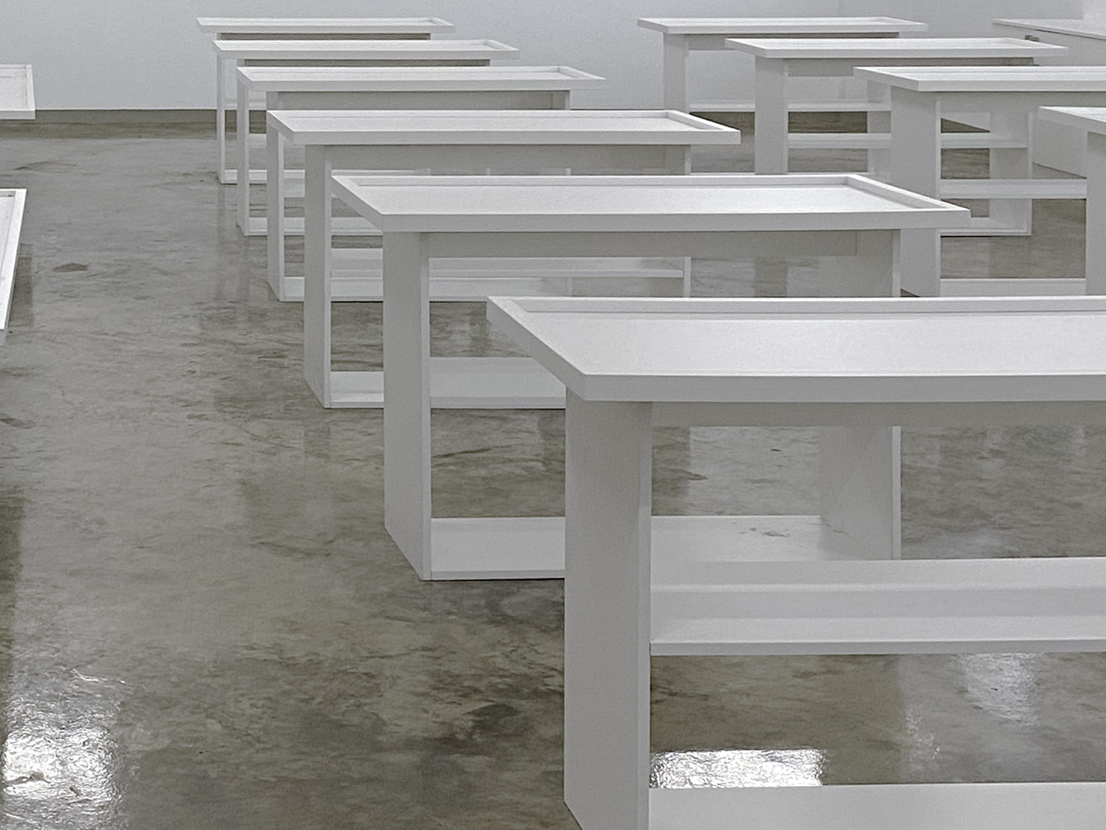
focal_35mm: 73
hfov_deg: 25.5
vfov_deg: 19.6
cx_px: 33
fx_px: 2332
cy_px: 16
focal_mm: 4.25
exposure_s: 1/60
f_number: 1.8
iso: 100
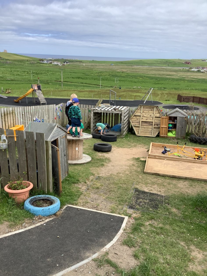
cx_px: 104
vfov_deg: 58.4
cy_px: 138
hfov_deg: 45.4
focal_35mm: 31
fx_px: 247
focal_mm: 3.3
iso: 25
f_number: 2.4
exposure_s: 1/1018
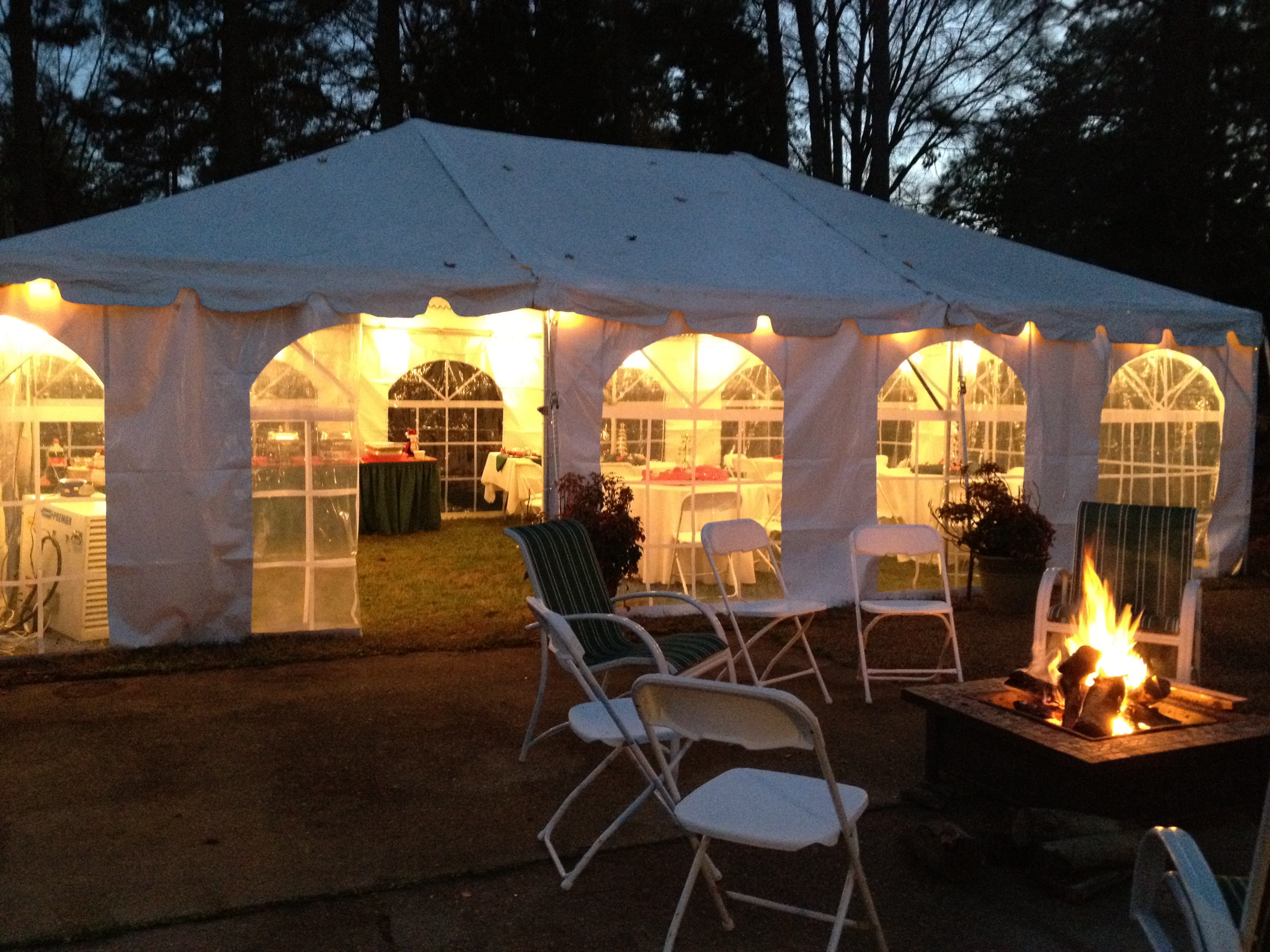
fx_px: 1284
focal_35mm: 35
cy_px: 476
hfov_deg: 52.6
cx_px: 635
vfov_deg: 40.7
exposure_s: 1/15
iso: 500
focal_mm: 4.28
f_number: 2.4
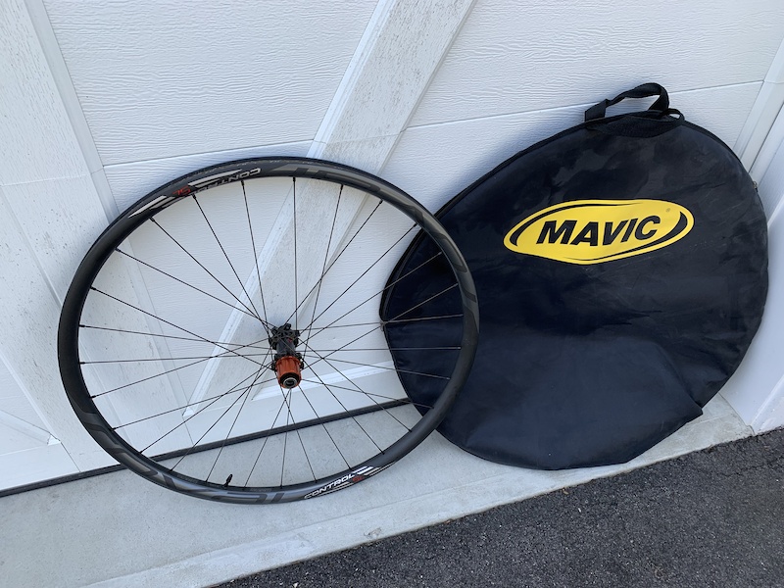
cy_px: 294
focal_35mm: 26
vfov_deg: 53.1
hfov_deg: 67.3
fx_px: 589
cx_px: 392
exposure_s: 1/301
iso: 25
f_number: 1.8
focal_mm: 4.25
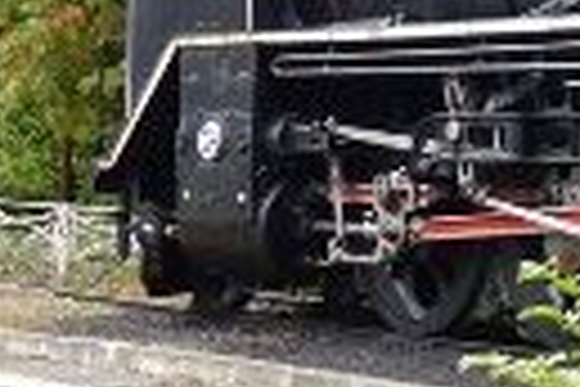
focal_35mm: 134
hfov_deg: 14.0
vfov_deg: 10.2
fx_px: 2159
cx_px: 953
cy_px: 27
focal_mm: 6.6
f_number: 3
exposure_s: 1/80
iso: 80
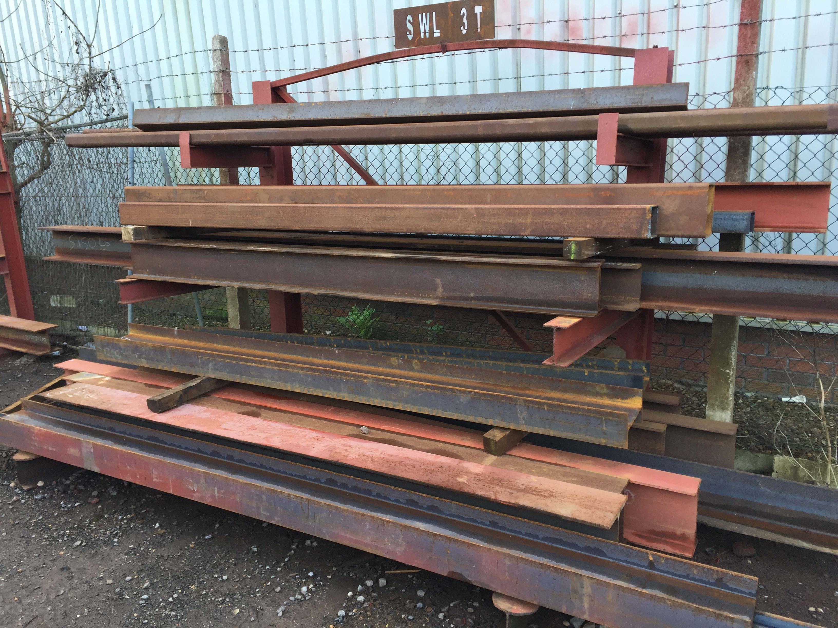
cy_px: 314
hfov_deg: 61.7
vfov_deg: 48.2
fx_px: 702
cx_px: 419
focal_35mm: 29
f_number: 2.2
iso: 50
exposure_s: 1/100
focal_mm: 4.15
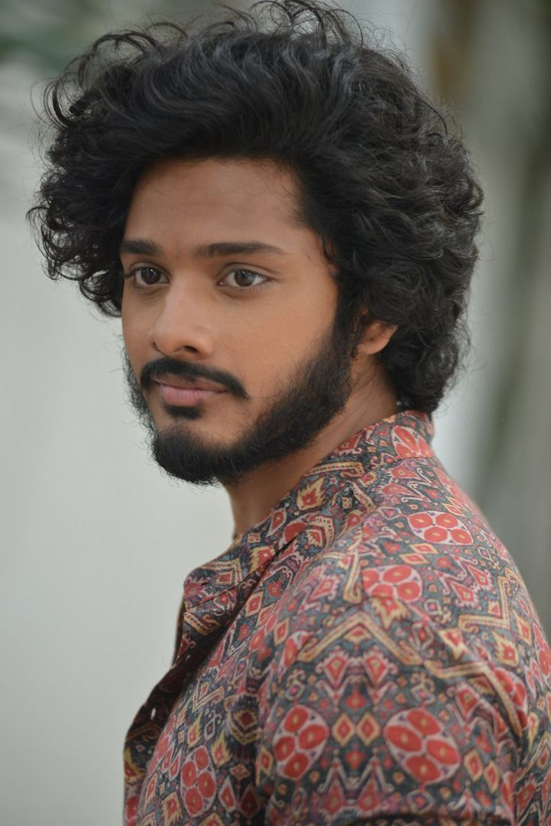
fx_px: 4587
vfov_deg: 10.3
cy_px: 413
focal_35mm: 200
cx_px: 276
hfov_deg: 6.9
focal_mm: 200
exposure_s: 1/125
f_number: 6.3
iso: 1000
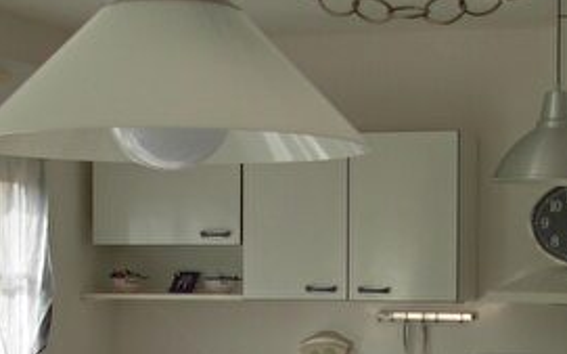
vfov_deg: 12.1
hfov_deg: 20.0
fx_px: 1606
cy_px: 510
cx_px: 226
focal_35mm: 104
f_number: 2.9
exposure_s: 1/121
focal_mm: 6.3
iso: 79
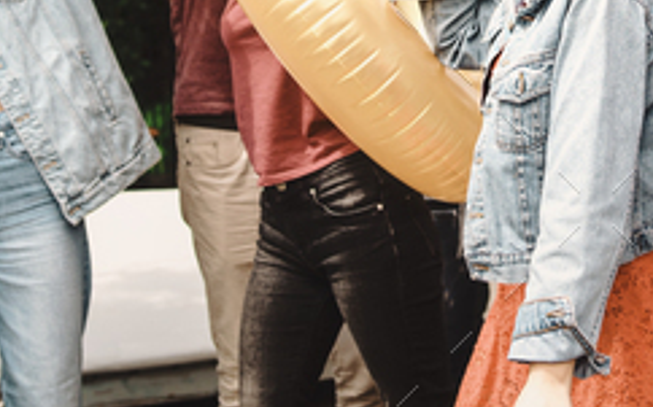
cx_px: 583
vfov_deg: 14.6
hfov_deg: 23.2
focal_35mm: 87
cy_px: -71
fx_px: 1548
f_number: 2.8
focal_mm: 35
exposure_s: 1/1000
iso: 100
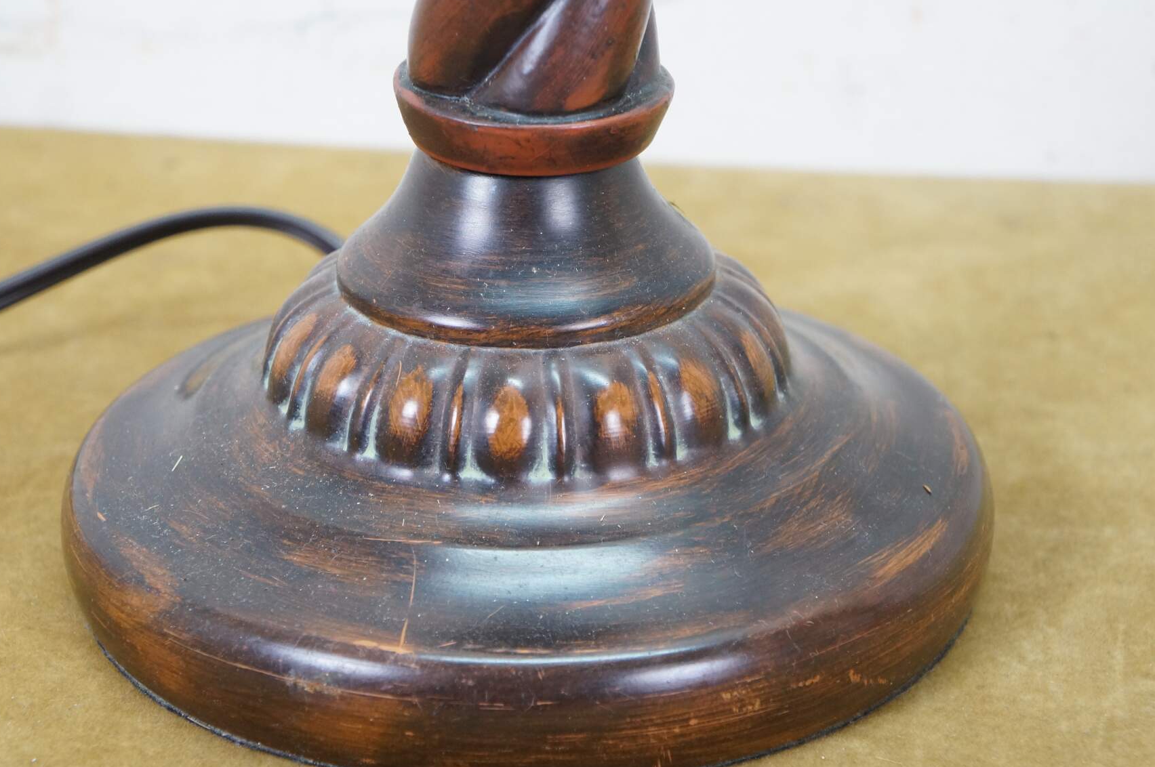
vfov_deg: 16.8
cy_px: 429
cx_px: 538
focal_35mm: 81
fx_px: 2596
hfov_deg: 25.1
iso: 1250
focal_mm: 46
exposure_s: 1/80
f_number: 5
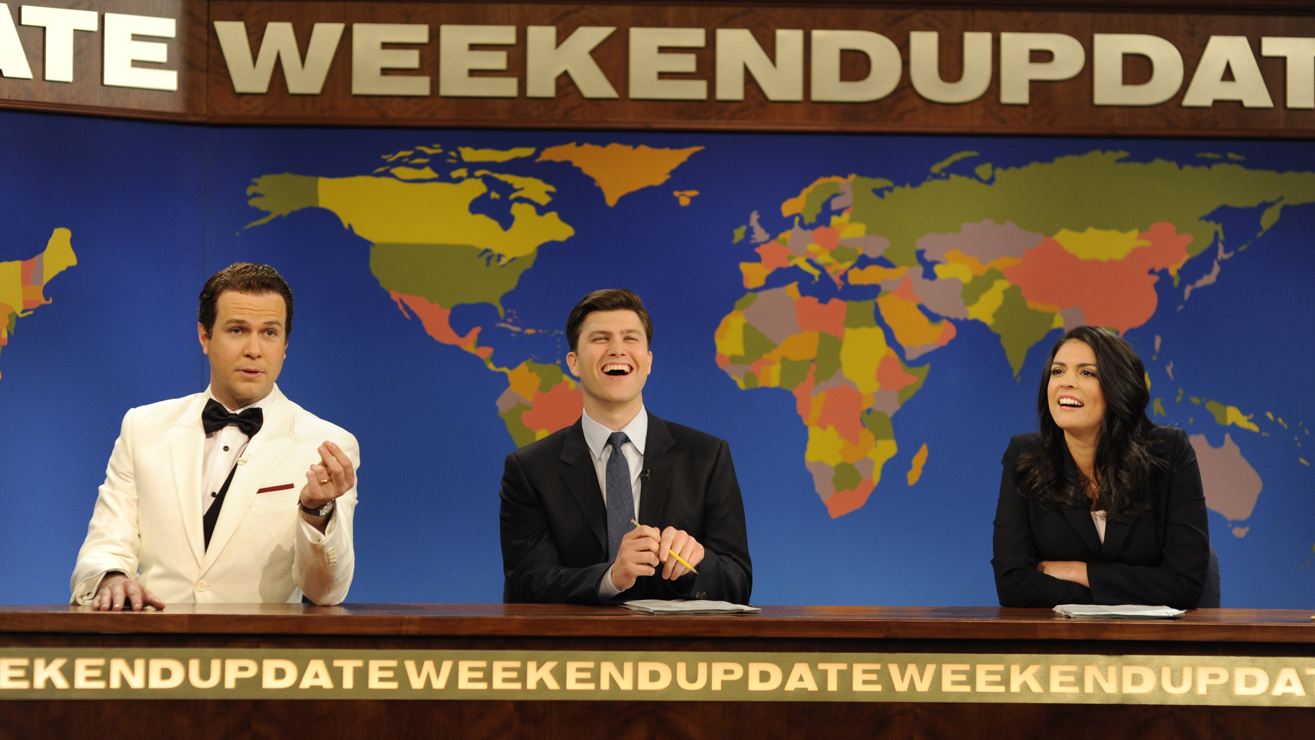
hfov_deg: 23.7
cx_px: 654
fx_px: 3138
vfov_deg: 13.4
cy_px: 376
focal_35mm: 90
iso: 1600
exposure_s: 1/125
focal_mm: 85
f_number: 3.5
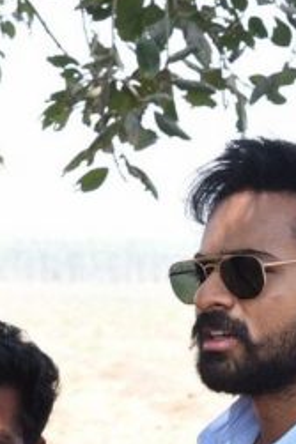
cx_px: -87
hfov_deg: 6.7
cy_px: 526
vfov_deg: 9.9
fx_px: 2519
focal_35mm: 204
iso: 500
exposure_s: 1/125
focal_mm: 50
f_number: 9
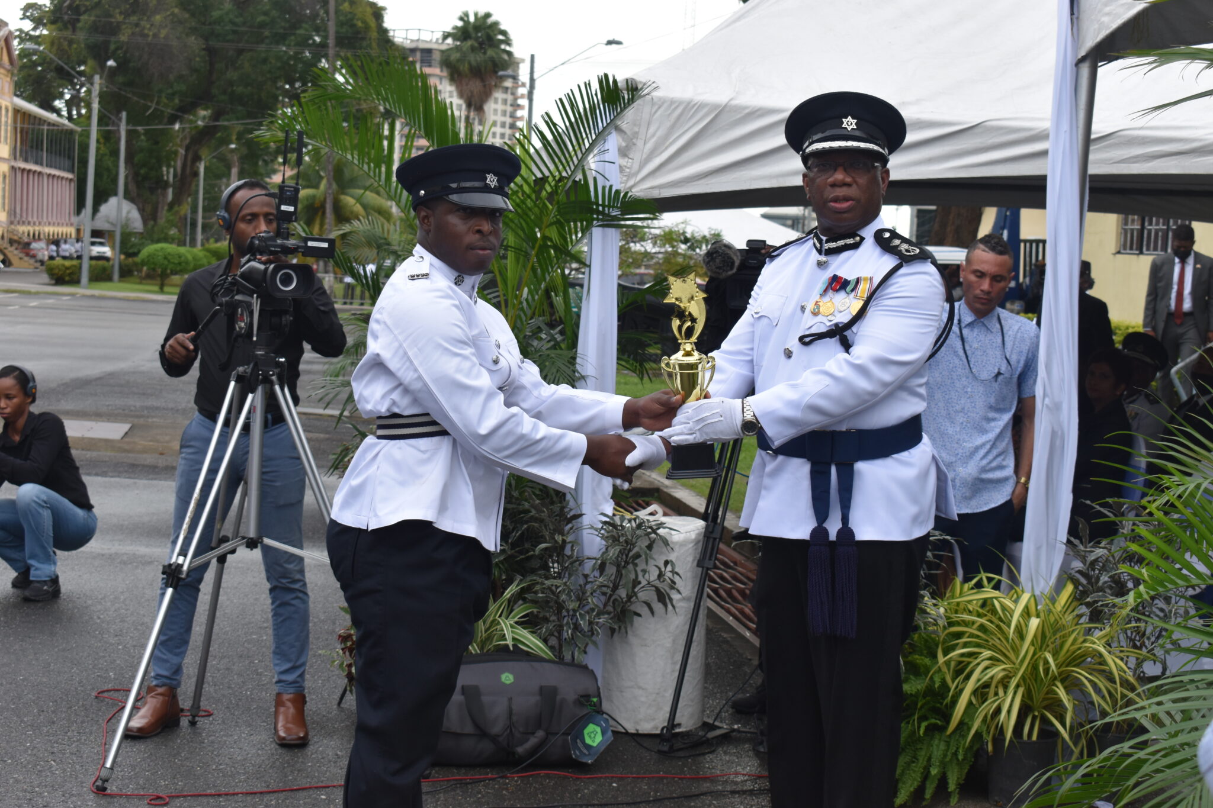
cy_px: 404
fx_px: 2021
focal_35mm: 60
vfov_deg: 22.6
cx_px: 606
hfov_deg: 33.4
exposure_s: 1/200
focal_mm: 40
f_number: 7.1
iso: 400
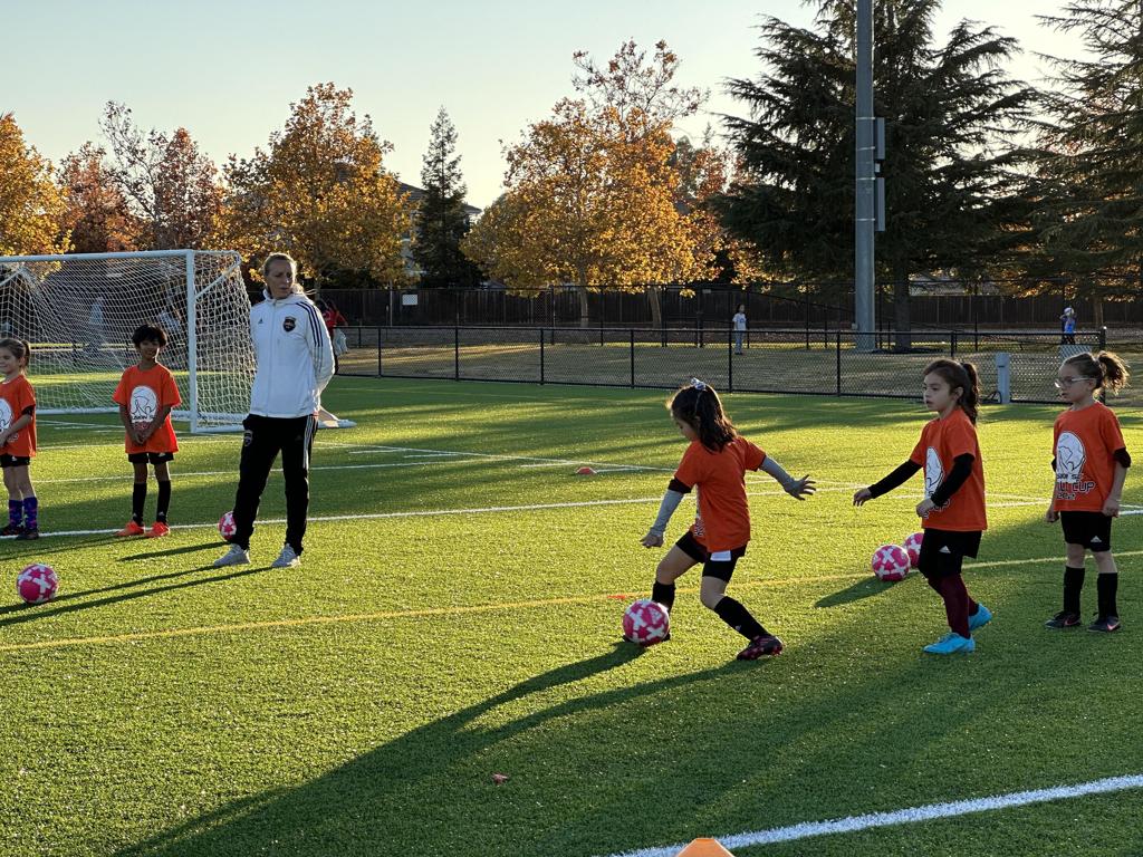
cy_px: 428
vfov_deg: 19.1
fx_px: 2542
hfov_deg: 25.3
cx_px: 572
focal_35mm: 77
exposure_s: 1/223
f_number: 2.8
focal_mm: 9
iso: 32
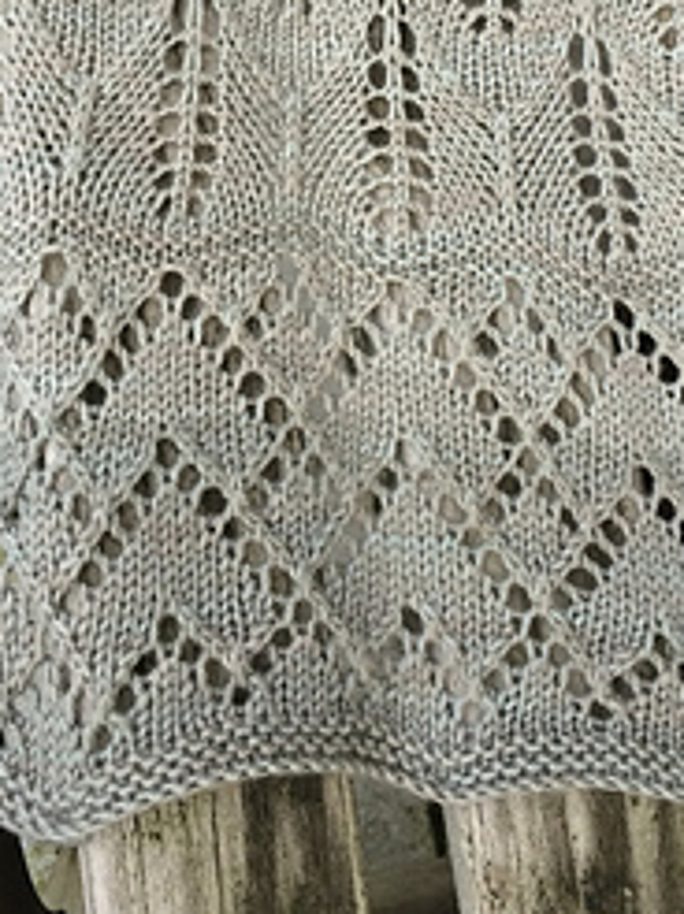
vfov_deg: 30.2
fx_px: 1610
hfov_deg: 24.0
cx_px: 329
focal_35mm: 61
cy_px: 71
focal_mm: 4.12
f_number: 2.2
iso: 40
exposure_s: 1/40
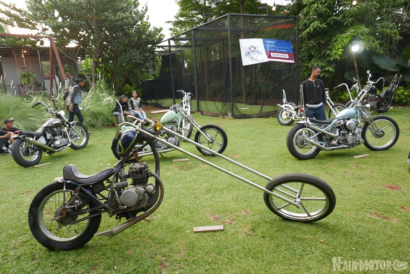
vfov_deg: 53.2
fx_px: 274
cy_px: 137
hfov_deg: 73.7
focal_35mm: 24
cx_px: 205
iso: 200
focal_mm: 10.9
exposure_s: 1/80
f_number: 1.7
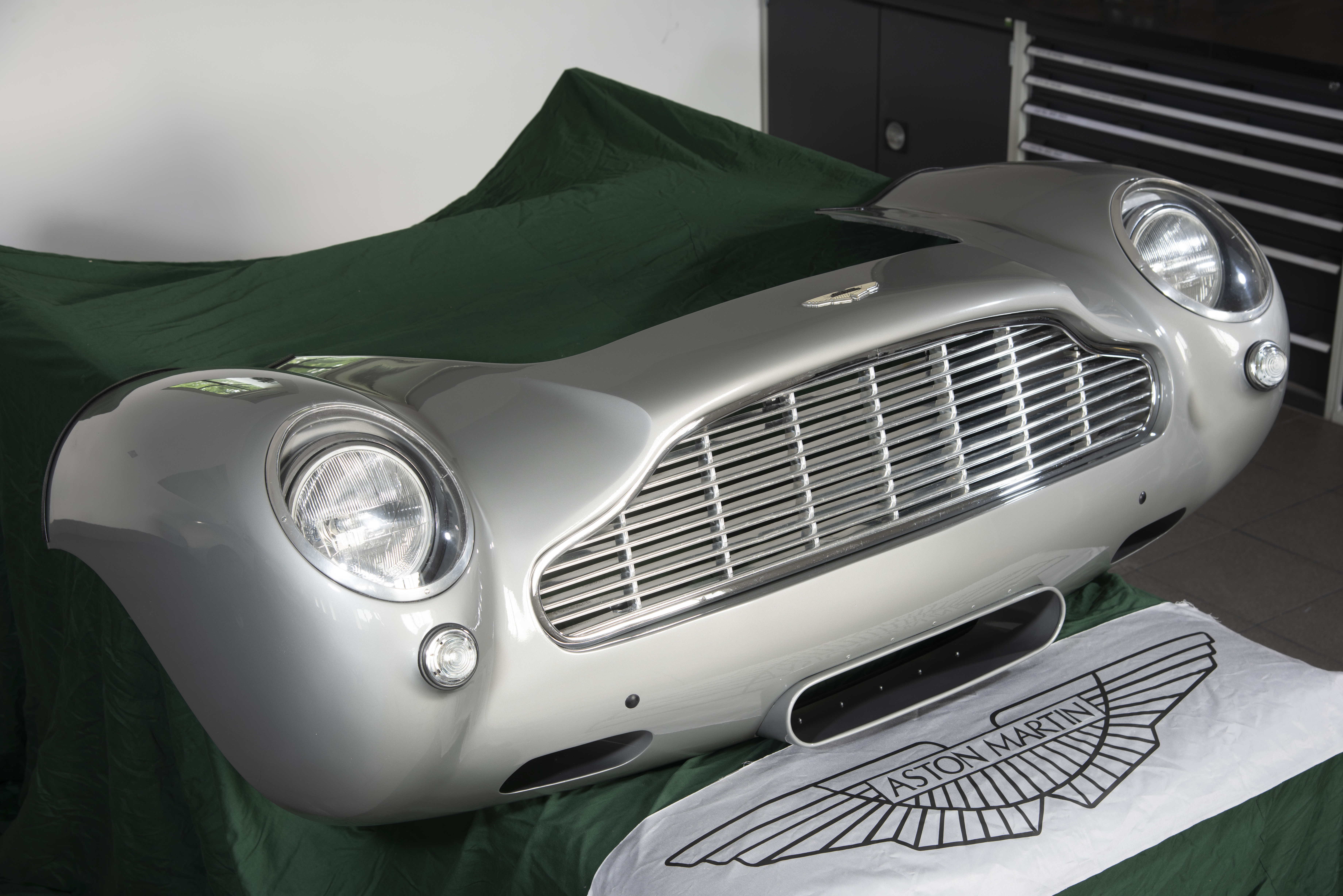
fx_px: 2164
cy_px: 448
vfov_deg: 23.4
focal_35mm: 58
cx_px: 672
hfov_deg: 34.5
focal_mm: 58
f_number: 7.1
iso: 100
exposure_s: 1/2.5
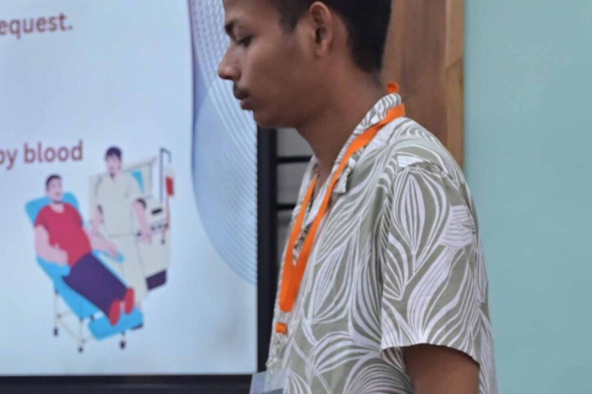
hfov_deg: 6.0
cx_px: 11
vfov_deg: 4.0
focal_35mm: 343
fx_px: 5638
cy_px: 342
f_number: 1.8
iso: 640
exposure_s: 1/250
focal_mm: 85
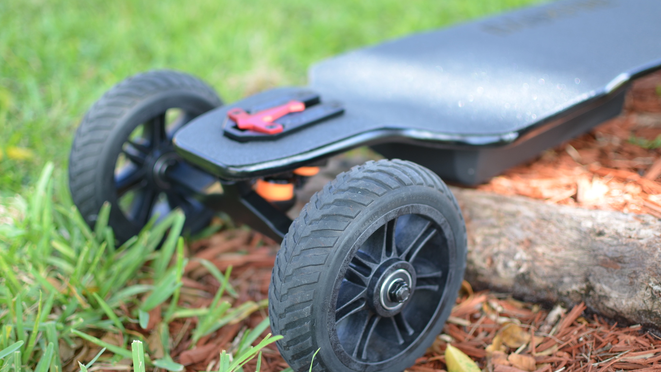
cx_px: 330
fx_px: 973
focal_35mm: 56
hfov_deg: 37.5
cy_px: 200
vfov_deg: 21.6
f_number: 1.8
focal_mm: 35
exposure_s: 1/400
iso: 160
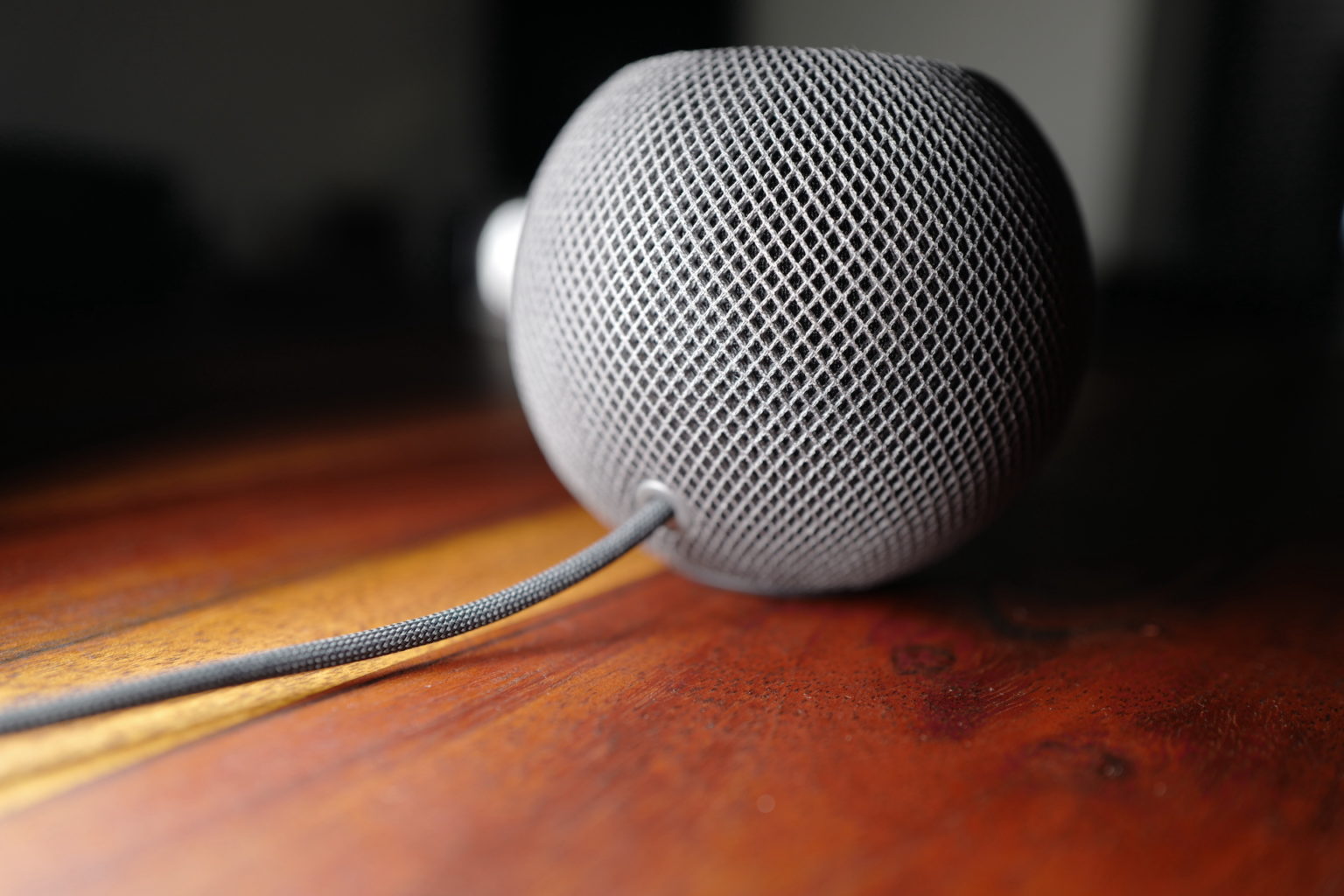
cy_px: 448
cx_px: 672
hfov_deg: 65.5
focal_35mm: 28
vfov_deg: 46.4
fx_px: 1045
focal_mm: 28
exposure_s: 1/80
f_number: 2.8
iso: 200
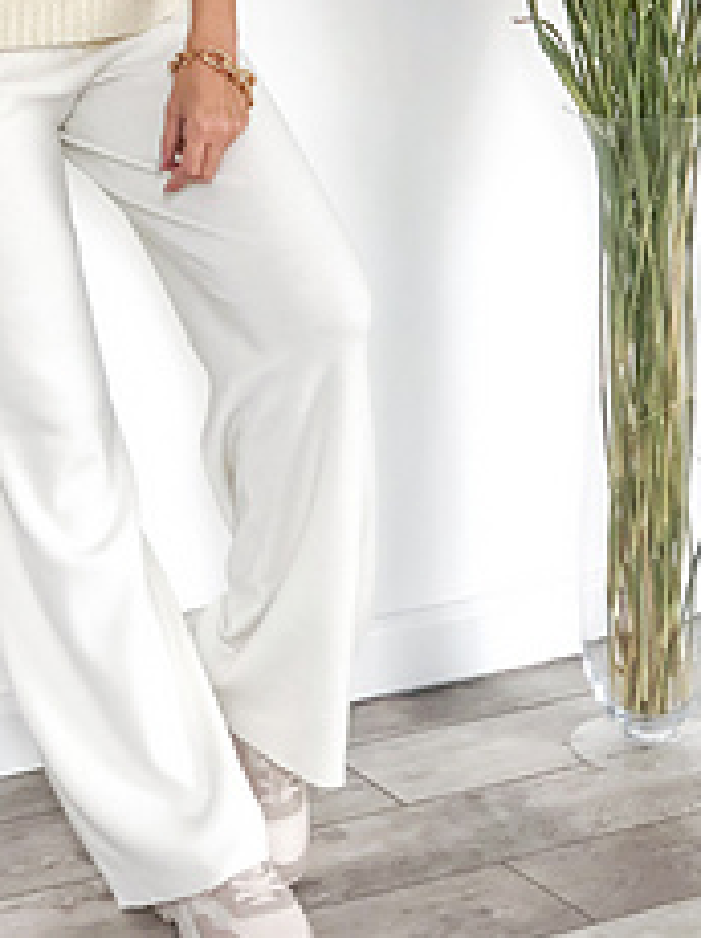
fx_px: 3354
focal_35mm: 124
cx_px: 141
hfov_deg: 11.9
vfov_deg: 15.5
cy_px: -73
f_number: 2.8
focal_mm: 6.6
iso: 80
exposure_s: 1/30
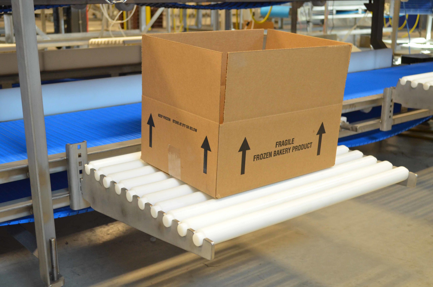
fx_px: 576
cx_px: 216
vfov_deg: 28.0
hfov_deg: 41.2
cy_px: 144
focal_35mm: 48
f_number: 4.8
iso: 1100
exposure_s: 1/30
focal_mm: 32
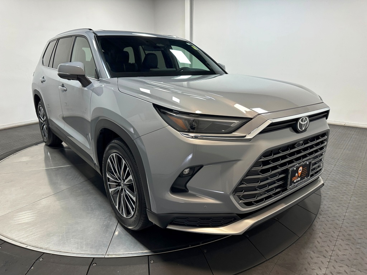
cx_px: 184
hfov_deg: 71.6
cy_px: 138
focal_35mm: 24
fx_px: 254
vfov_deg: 56.8
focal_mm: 6.86
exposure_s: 1/60
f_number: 1.78
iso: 250
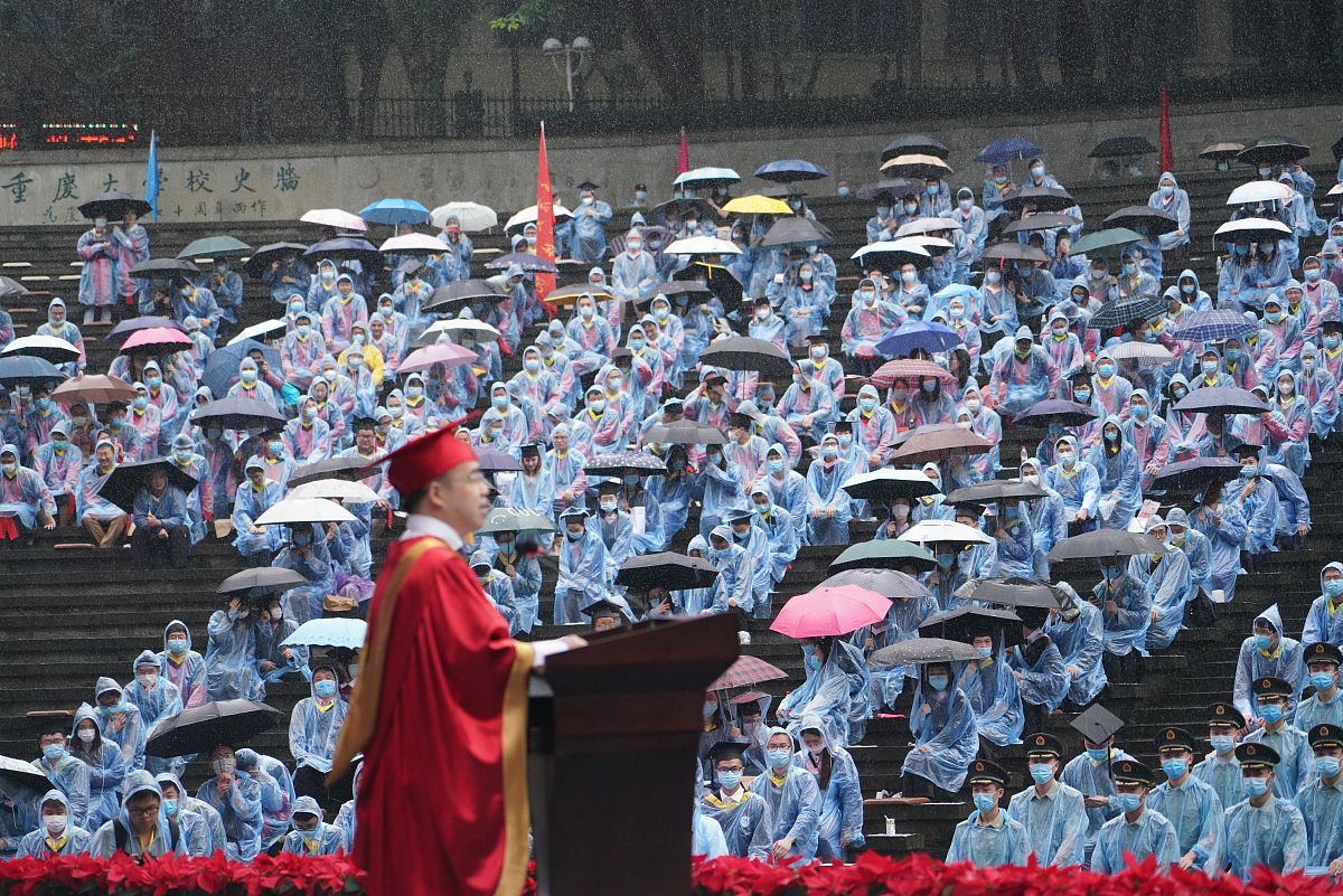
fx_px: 3918
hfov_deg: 19.4
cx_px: 672
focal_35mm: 105
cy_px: 448
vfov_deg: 13.1
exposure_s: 1/2000
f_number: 4
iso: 3200
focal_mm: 105
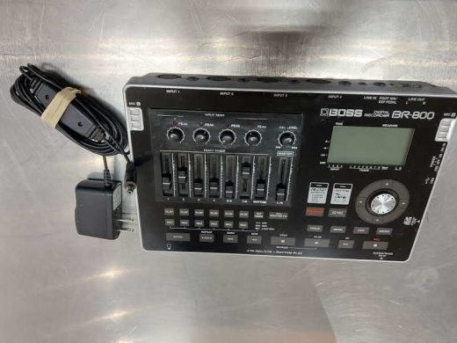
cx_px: 228
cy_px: 172
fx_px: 317
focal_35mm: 24
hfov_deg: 71.6
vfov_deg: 56.8
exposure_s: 1/30
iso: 200
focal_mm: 5.23
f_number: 1.8
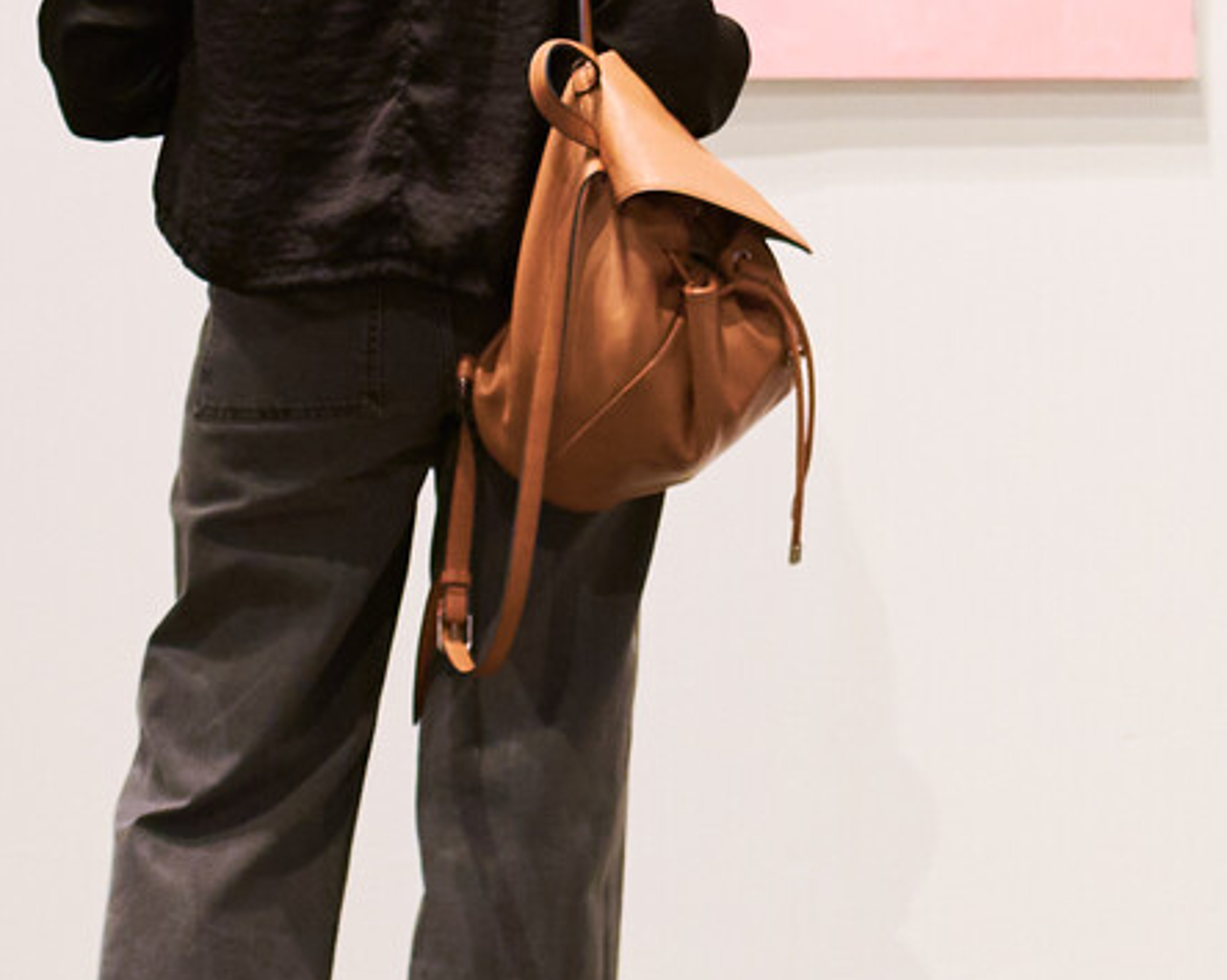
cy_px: -153
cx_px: 1871
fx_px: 10747
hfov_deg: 6.4
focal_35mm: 296
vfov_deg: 5.2
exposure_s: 1/200
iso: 1600
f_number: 2.8
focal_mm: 70
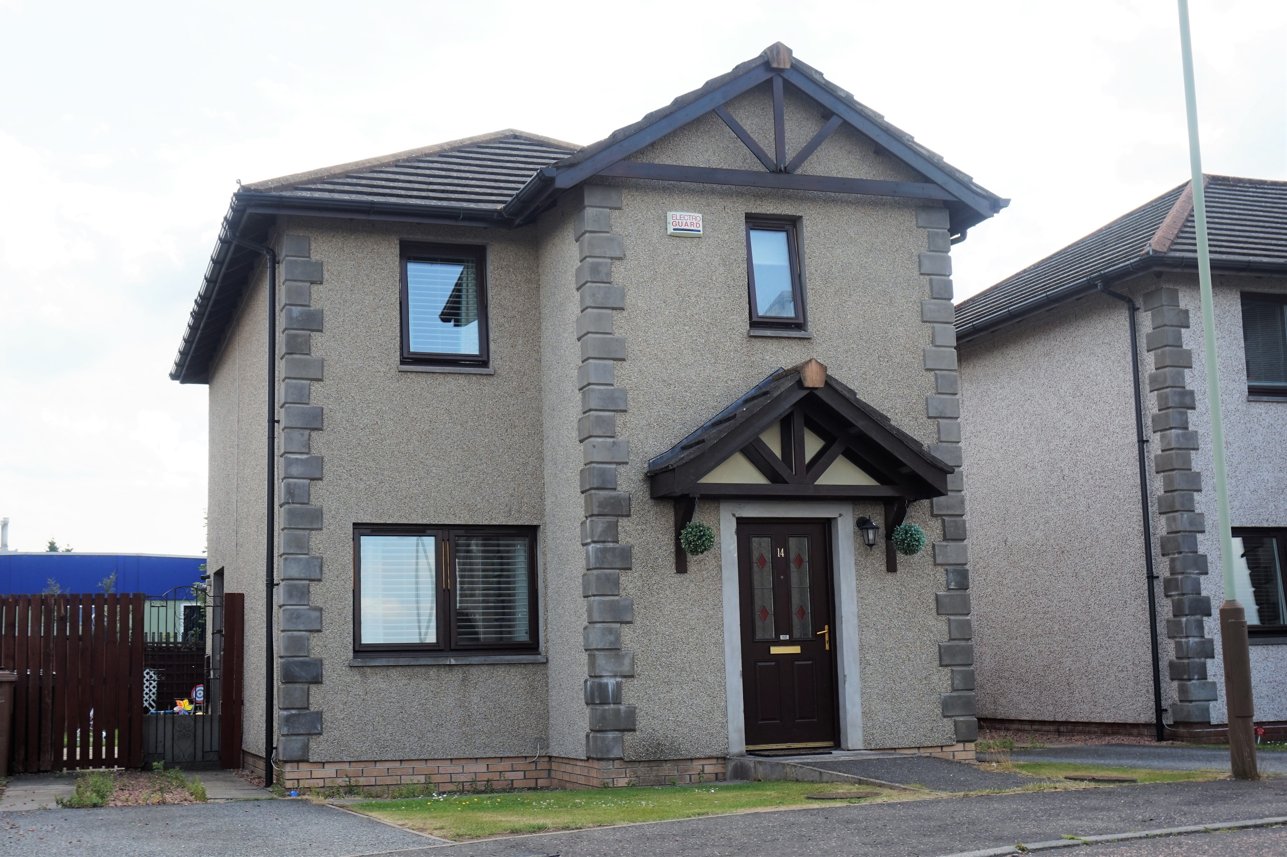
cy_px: 428
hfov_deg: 47.9
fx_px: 1447
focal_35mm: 40
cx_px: 644
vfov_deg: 33.0
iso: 100
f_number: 9
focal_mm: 27
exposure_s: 1/100
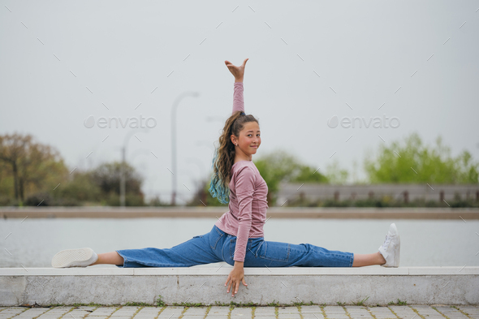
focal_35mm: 115
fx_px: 1530
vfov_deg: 11.9
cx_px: 240
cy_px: 160
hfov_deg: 17.8
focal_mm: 115
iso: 320
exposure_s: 1/4000
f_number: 2.8
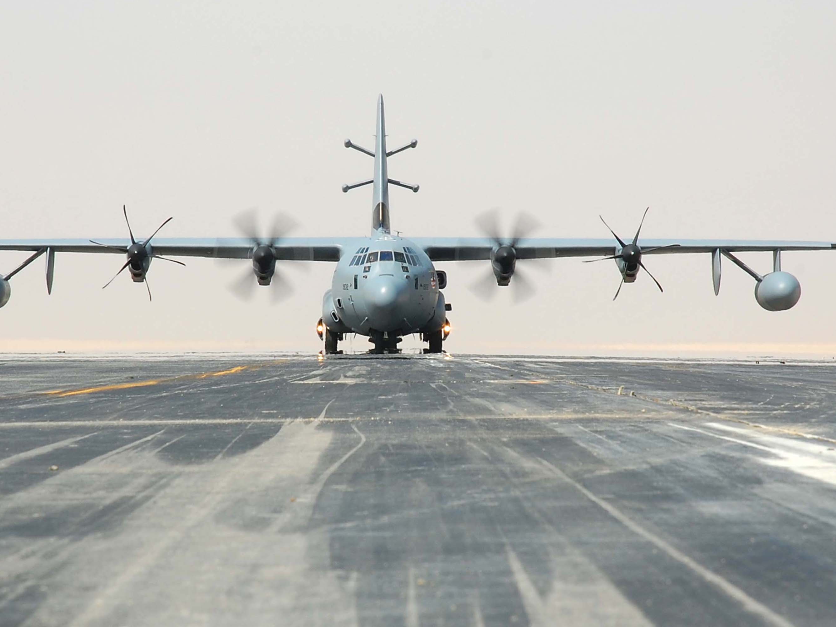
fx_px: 2753
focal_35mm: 114
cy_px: 314
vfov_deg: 13.0
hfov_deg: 17.3
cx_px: 386
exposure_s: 1/125
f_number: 16
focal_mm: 70
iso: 200
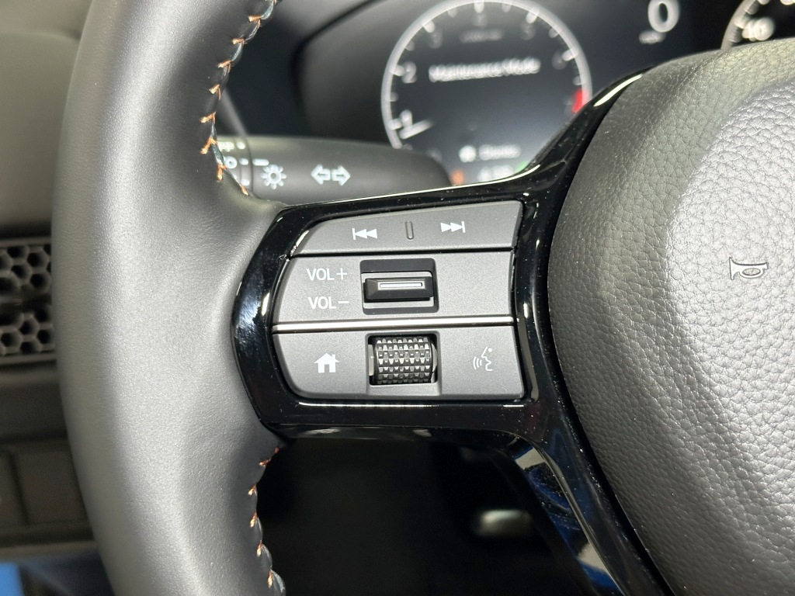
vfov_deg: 30.3
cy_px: 298
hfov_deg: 39.7
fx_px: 1102
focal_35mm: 48
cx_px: 398
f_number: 1.78
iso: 400
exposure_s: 1/40
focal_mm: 6.86
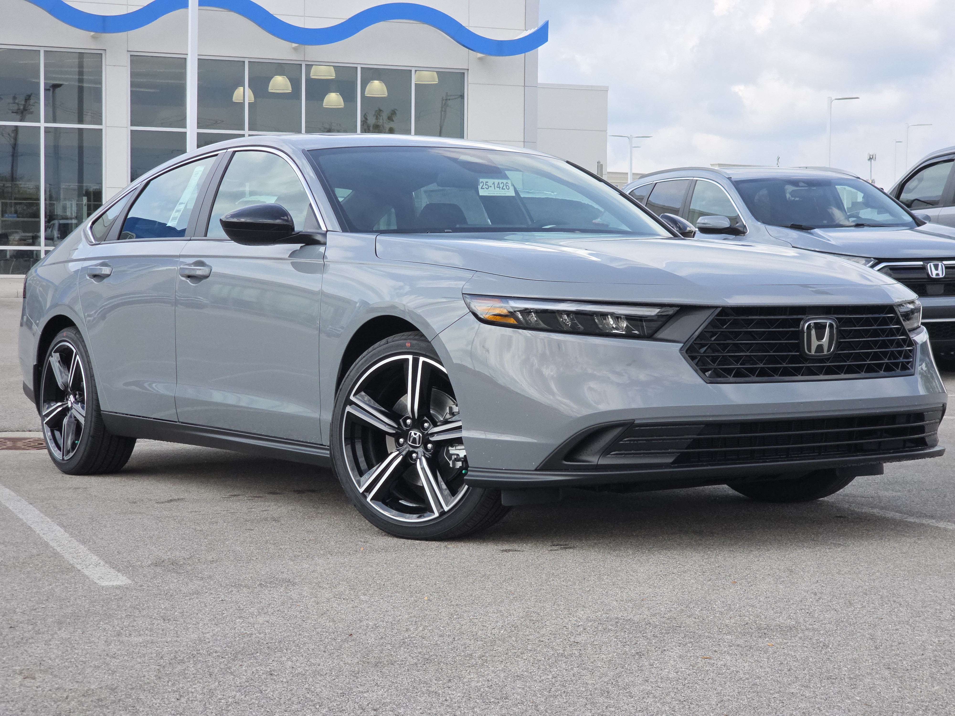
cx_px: 478
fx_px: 1904
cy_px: 358
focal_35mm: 69
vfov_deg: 21.3
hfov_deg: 28.2
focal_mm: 7.9
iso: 50
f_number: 2.4
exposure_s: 1/1205
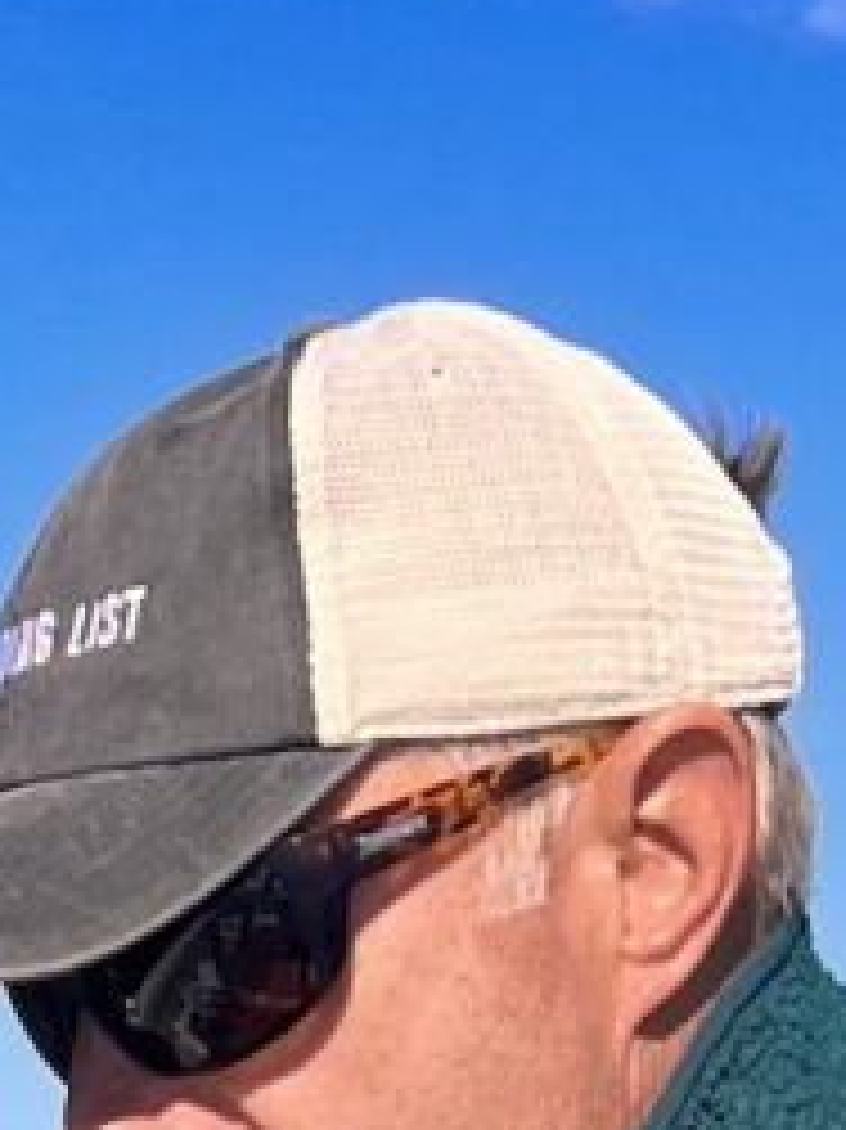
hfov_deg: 9.2
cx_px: -144
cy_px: 2386
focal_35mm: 159
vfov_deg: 11.1
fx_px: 5186
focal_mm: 5.7
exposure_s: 1/6579
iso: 50
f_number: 1.5
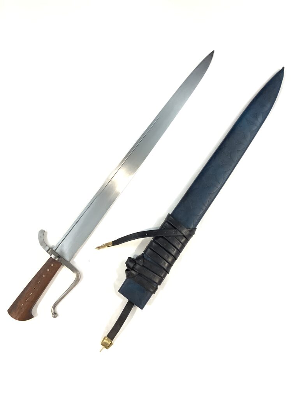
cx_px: 150
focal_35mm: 31
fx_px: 357
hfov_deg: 45.4
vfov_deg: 58.4
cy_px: 200
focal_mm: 3.3
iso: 250
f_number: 2.4
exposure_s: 1/60
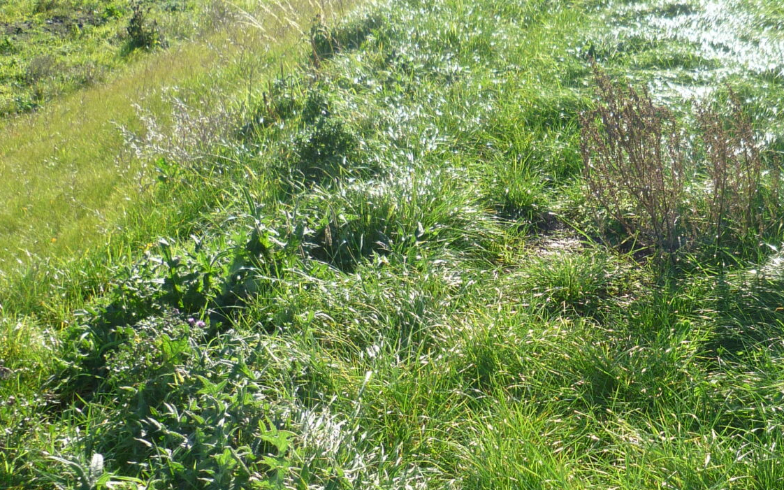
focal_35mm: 60
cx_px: 609
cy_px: 319
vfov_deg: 21.6
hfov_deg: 33.2
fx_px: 1282
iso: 100
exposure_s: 1/800
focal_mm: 5.5
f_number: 2.8
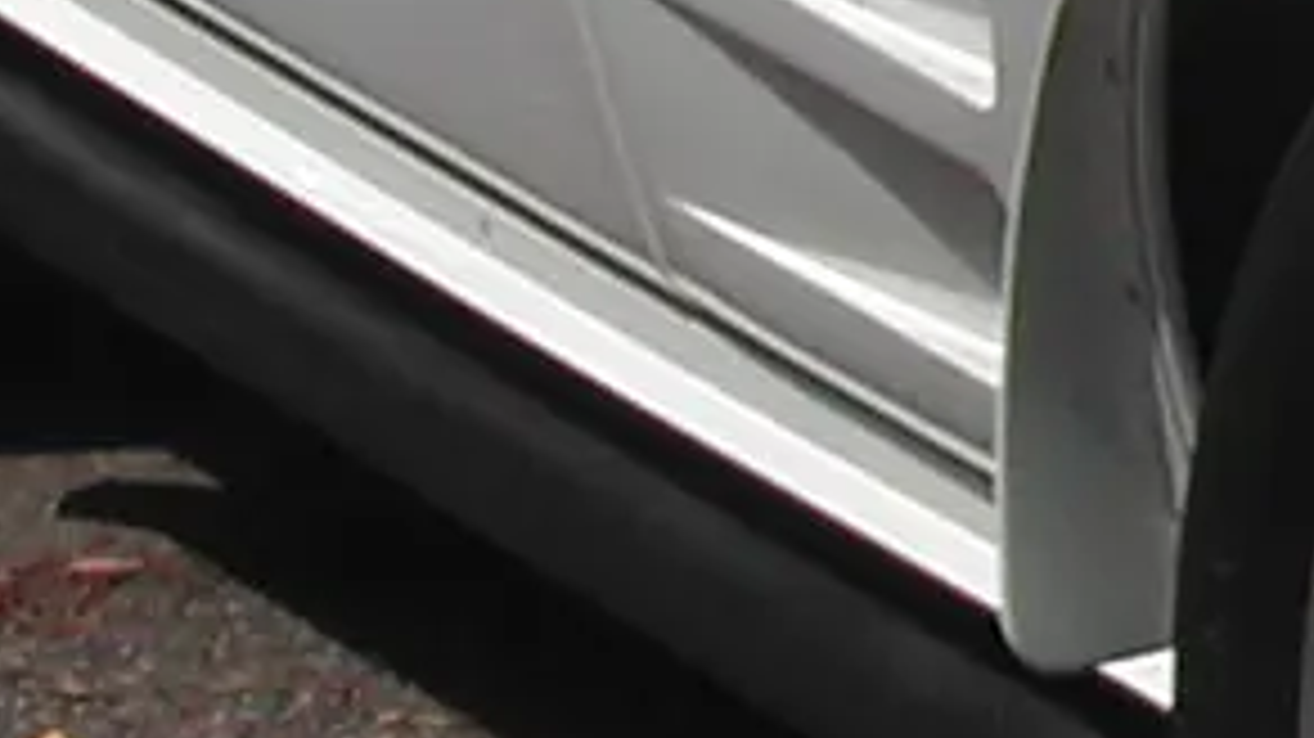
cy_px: -212
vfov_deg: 3.0
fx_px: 14210
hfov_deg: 5.2
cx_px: 2574
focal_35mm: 408
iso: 100
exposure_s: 1/330
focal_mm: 12.2
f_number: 9.2
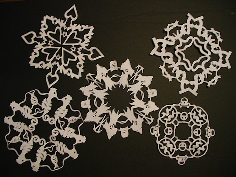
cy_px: 88
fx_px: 259
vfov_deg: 37.7
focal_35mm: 38
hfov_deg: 49.0
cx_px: 118
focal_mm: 6.3
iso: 200
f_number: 3.5
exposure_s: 1/6.2
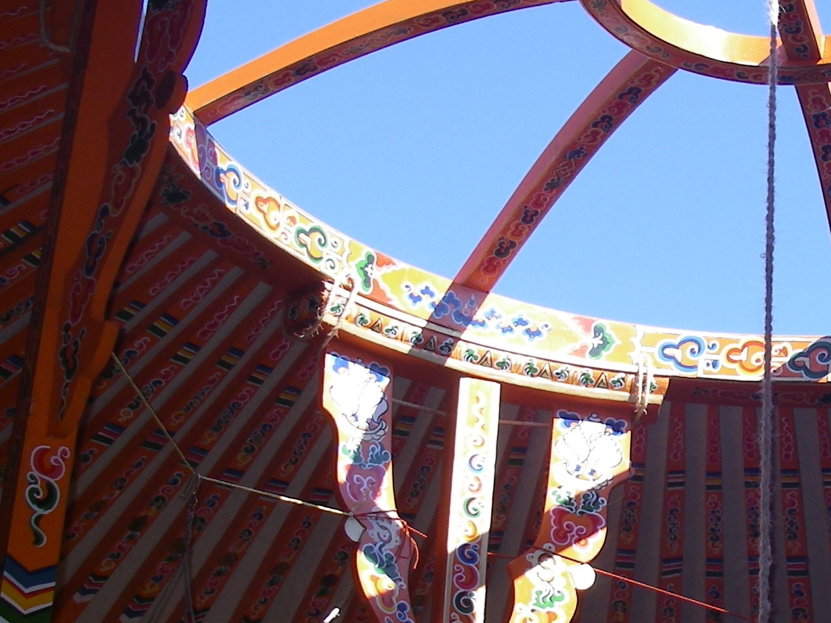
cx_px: 783
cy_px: 486
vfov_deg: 15.6
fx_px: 2256
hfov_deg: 20.4
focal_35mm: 94
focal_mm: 6.3
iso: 64
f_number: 3.3
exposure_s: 1/200
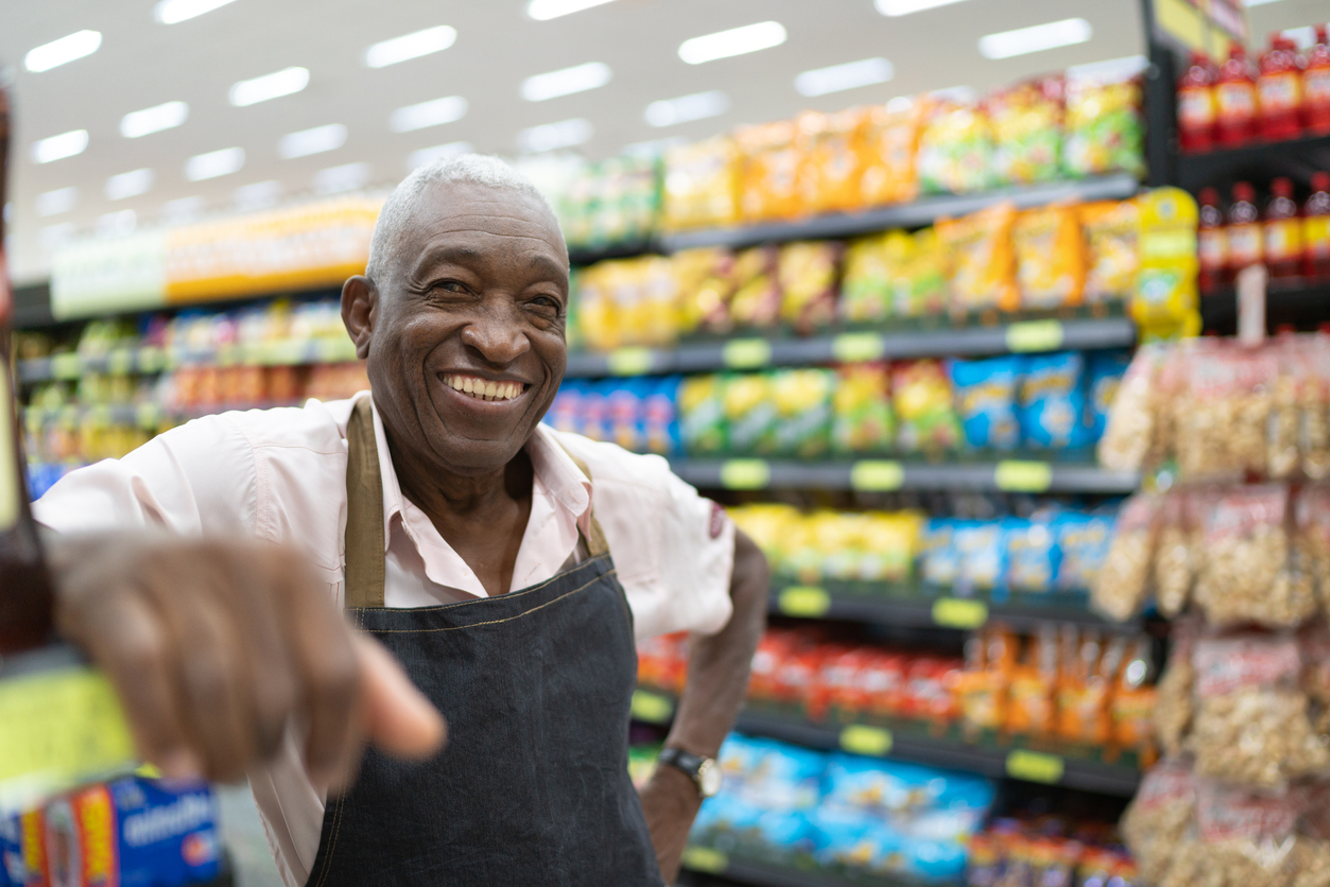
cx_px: 665
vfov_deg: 37.9
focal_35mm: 35
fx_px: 1293
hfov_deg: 54.4
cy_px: 444
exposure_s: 1/200
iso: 400
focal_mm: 35
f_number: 1.4
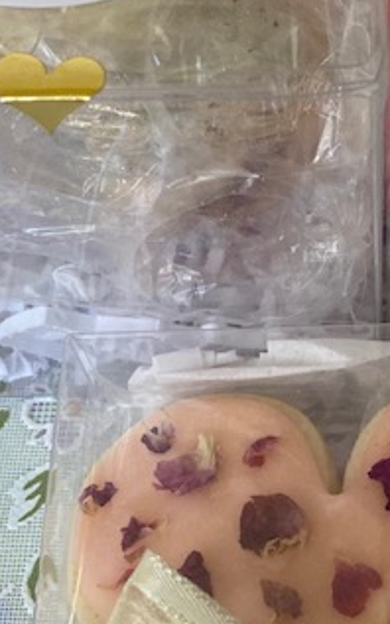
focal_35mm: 60
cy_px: 339
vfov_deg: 34.0
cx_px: 349
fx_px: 1021
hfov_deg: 21.2
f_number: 1.8
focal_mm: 3.99
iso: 200
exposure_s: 1/60
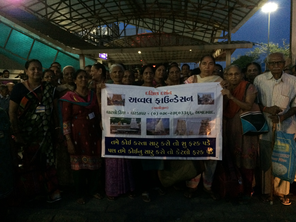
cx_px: 148
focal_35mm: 29
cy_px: 111
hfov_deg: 61.7
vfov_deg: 48.2
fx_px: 248
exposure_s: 1/17
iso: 320
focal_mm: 4.15
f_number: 2.2
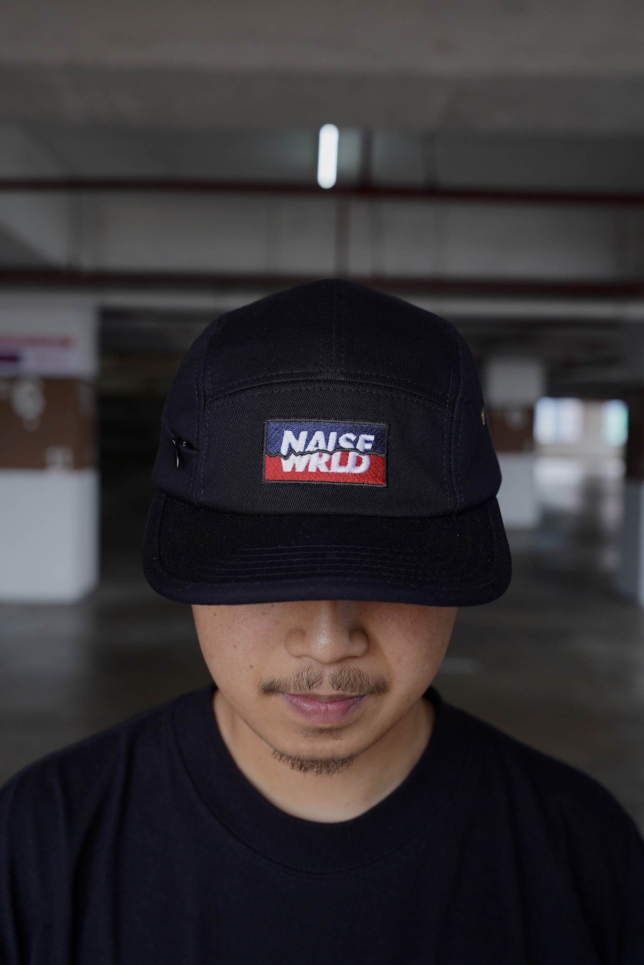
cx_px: 322
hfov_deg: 35.9
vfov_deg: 51.9
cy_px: 482
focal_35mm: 37
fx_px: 993
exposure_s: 1/200
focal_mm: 37
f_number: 4.5
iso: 400
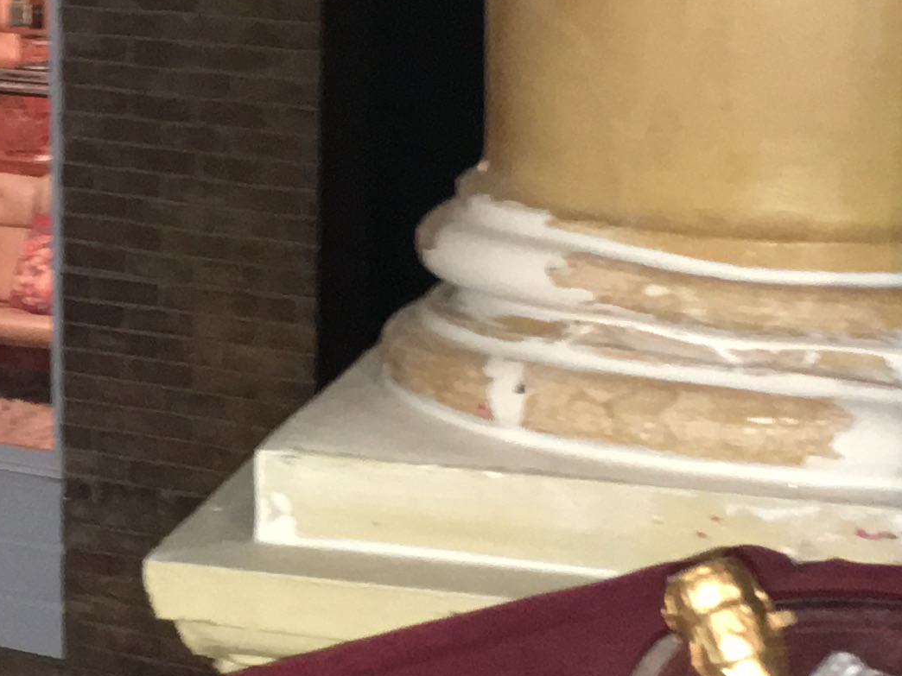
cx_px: 32
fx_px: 2918
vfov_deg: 13.2
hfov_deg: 17.2
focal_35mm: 112
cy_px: 382
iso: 200
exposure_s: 1/17
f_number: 2.2
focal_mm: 4.15
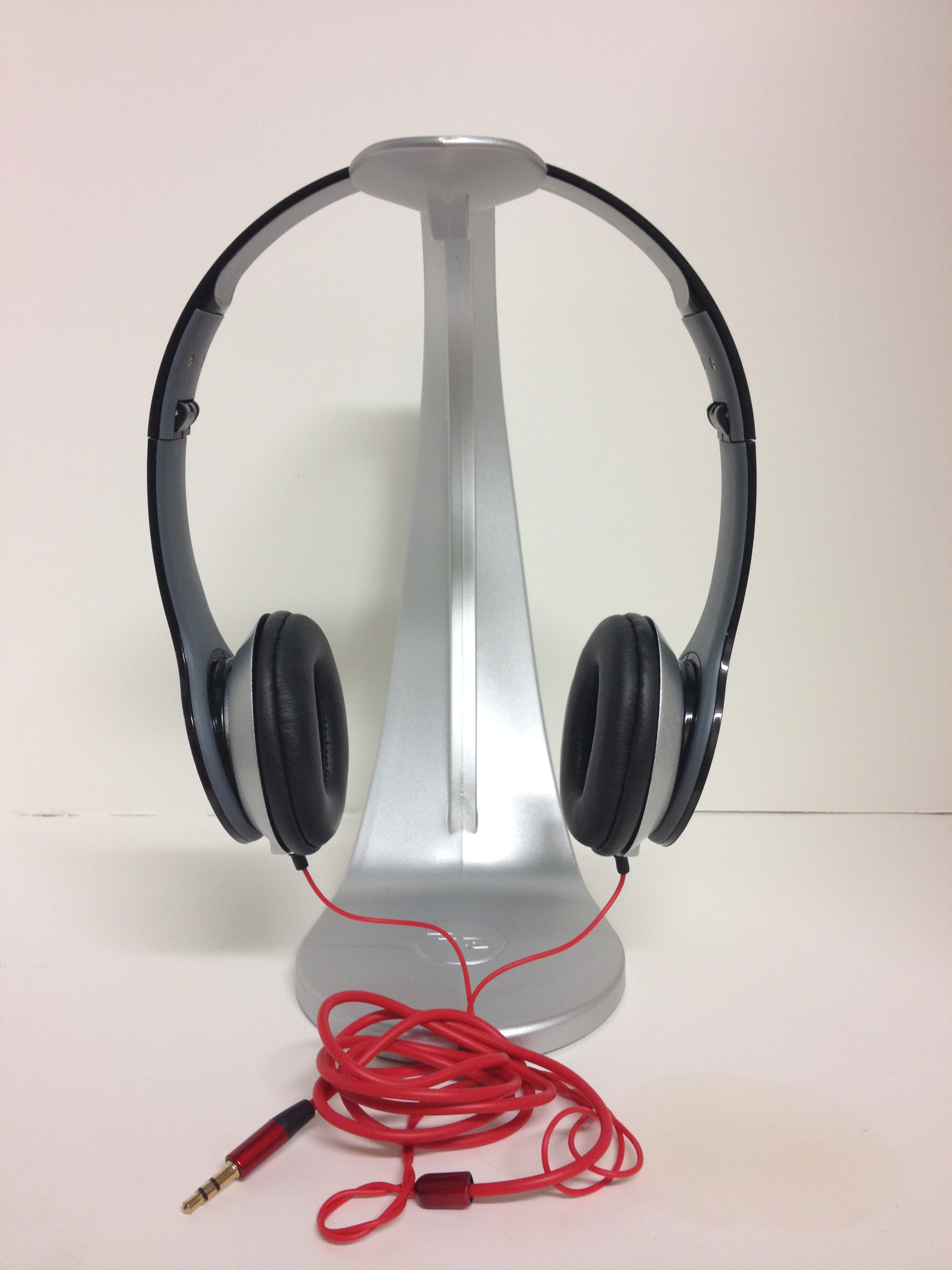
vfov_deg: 52.6
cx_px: 476
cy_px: 635
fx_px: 1283
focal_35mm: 35
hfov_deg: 40.7
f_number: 2.4
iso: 80
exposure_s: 1/20
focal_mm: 4.28
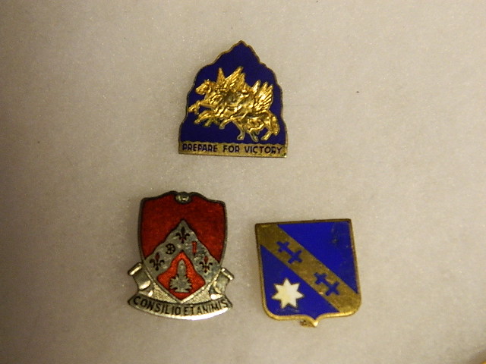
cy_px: 182
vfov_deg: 17.6
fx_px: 1179
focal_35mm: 84
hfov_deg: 23.3
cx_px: 243
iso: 400
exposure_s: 1/30
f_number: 4.2
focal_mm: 15.1
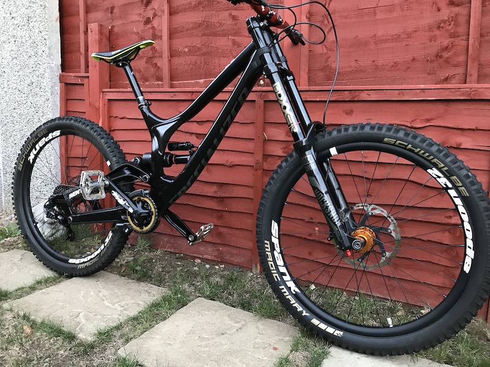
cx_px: 245
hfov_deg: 63.4
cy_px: 184
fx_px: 396
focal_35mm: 28
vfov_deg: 49.7
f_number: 1.8
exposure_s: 1/17
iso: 64
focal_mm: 3.99
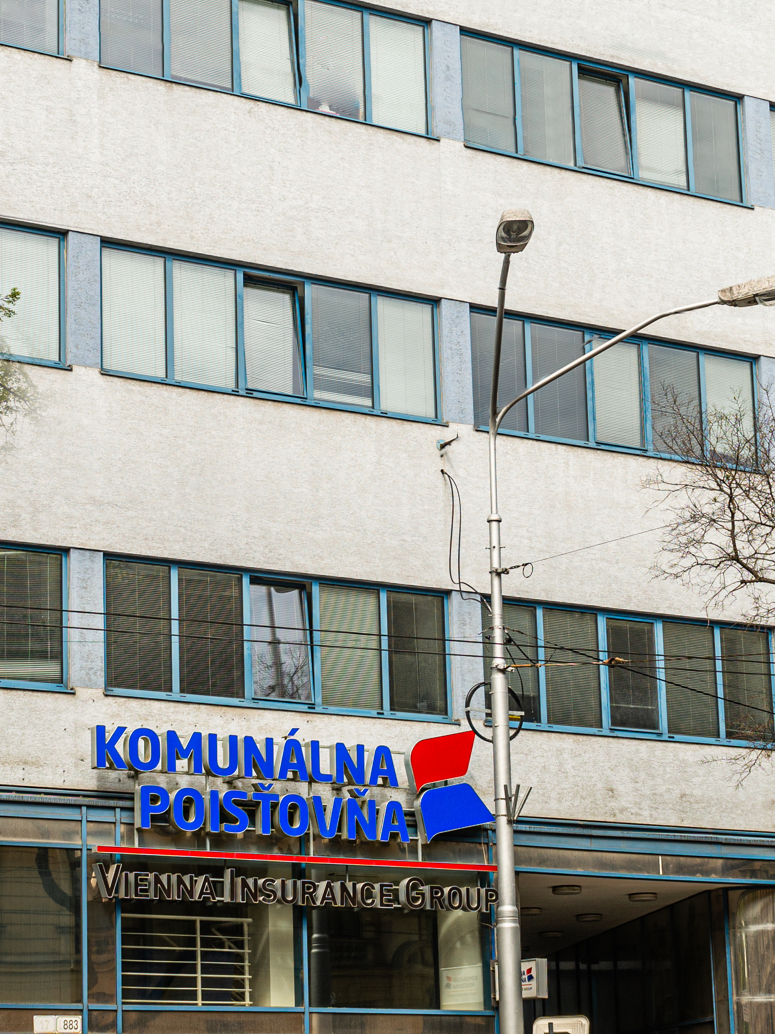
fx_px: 2059
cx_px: 428
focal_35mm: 69
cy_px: 315
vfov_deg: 27.9
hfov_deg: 21.3
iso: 100
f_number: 7.1
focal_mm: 24
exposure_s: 1/250
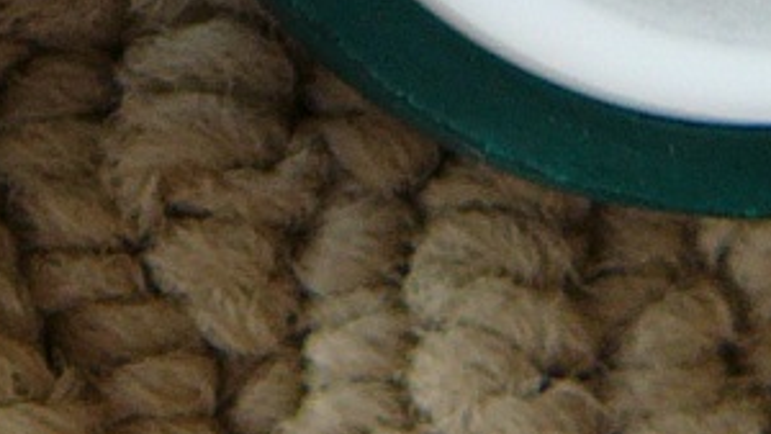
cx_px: -116
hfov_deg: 10.9
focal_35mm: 195
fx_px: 3988
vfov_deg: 6.1
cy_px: -308
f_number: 2.8
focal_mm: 5.2
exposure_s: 1/125
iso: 80
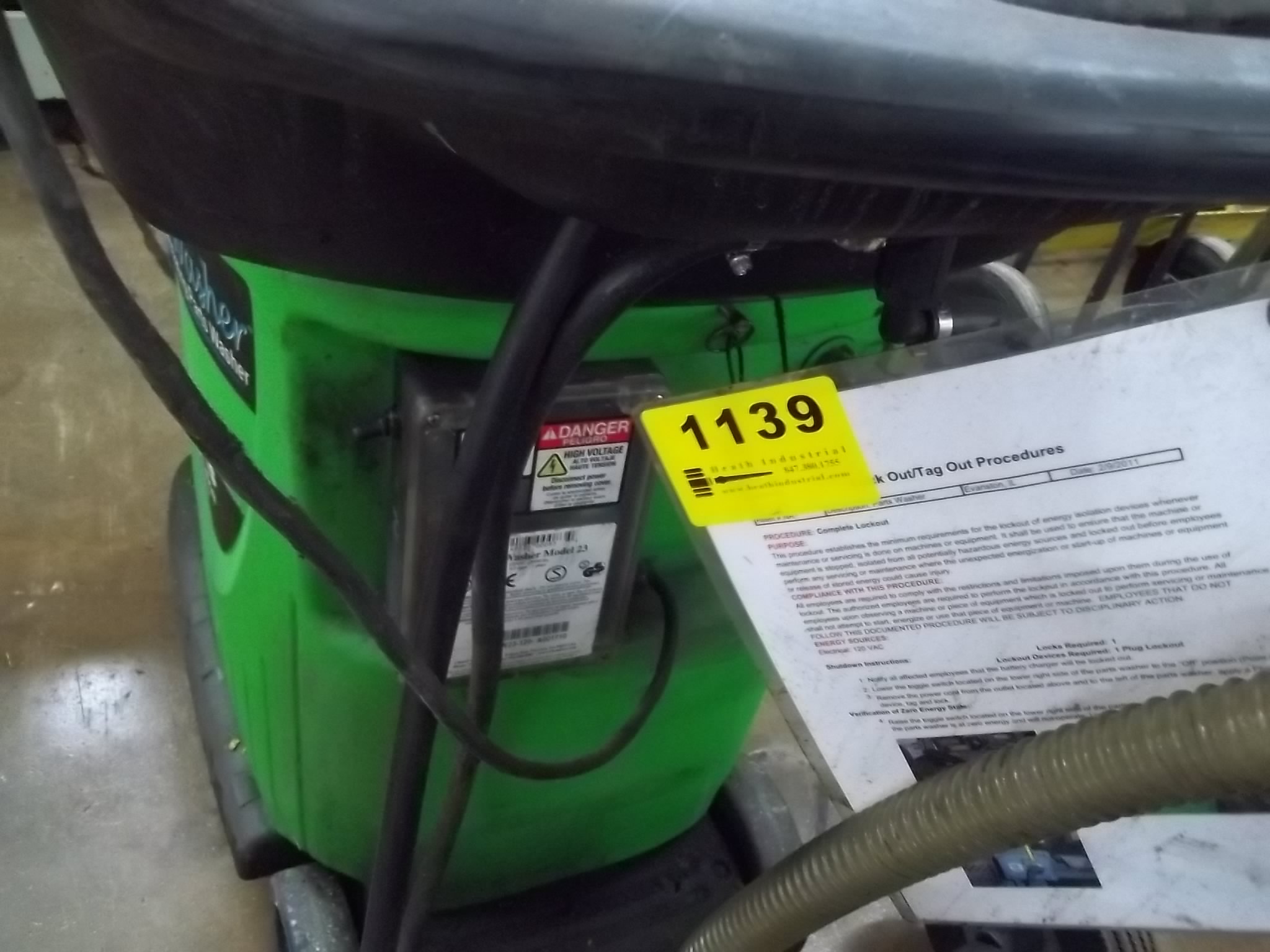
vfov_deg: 44.2
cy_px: 476
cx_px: 635
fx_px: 1174
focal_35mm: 32
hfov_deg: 56.8
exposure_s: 1/8
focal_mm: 5.7
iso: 400
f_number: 2.9
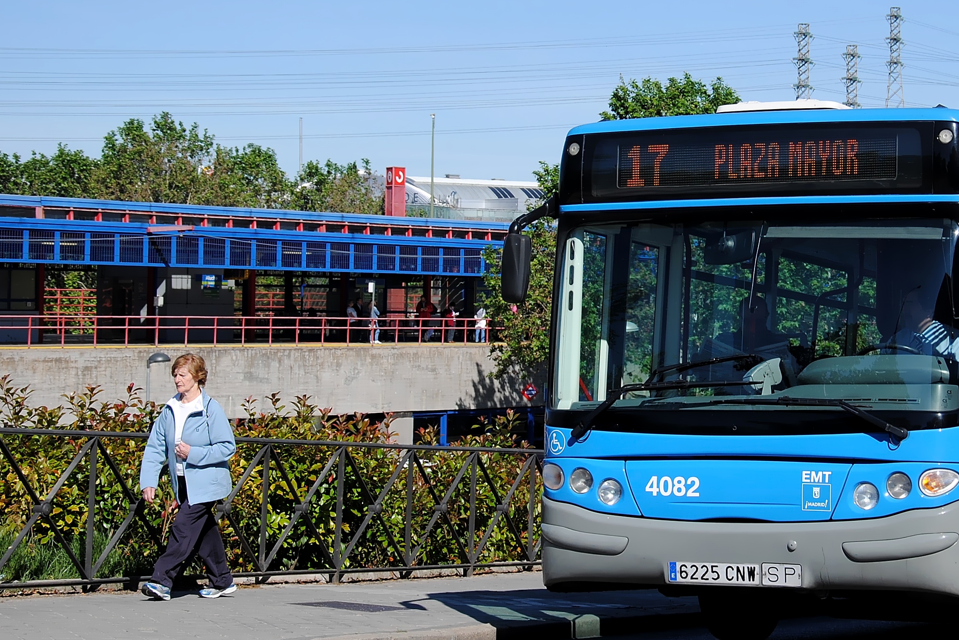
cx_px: 696
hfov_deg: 19.3
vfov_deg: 13.0
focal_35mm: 105
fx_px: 2797
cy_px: 242
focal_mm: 42
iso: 100
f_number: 6.3
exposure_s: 1/500
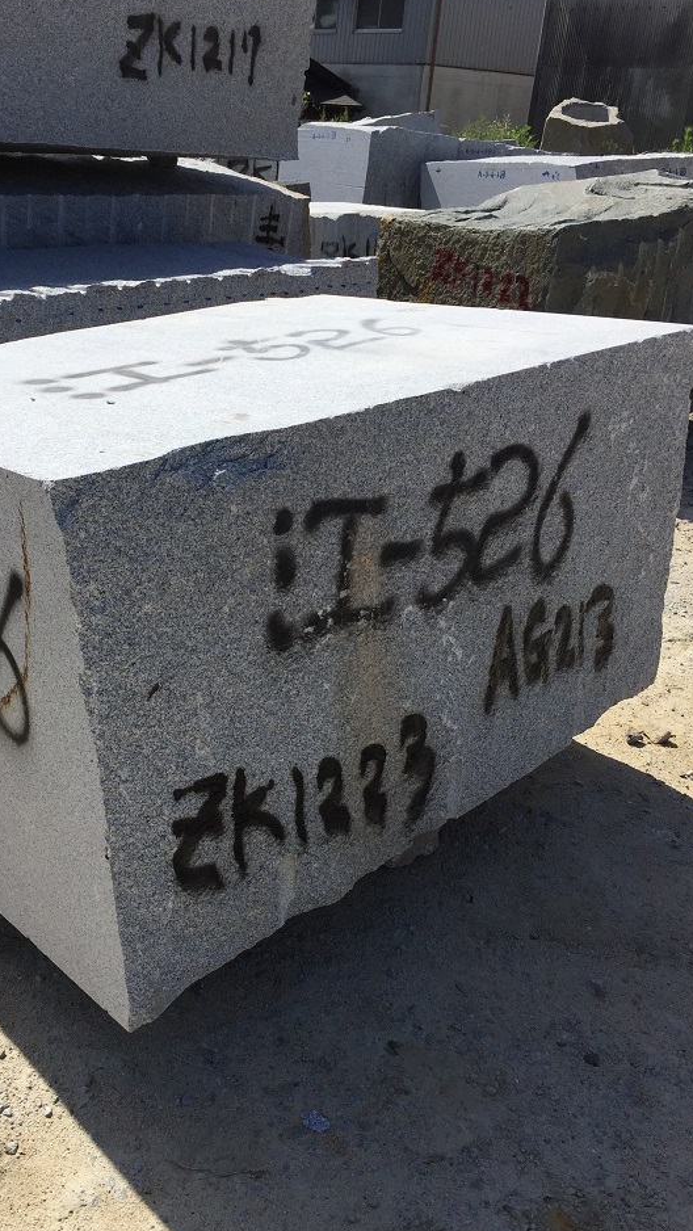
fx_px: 1077
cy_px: 626
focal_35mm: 33
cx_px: 225
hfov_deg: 35.3
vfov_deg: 59.5
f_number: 2.2
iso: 32
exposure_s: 1/2475
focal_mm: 4.15
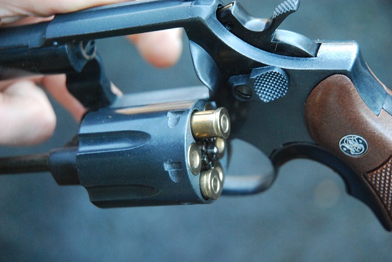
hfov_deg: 19.3
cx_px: 195
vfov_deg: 12.9
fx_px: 1155
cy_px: 132
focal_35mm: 106
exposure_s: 1/60
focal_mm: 70
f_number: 4.5
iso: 1600
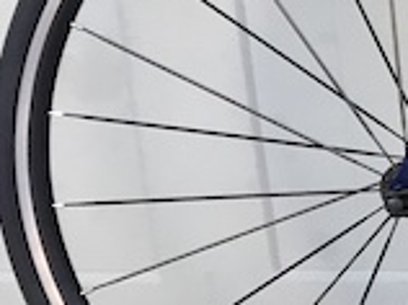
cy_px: -70
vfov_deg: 10.2
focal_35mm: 142
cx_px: 1030
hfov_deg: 11.2
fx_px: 1671
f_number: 1.8
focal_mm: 3.99
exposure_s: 1/120
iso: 40
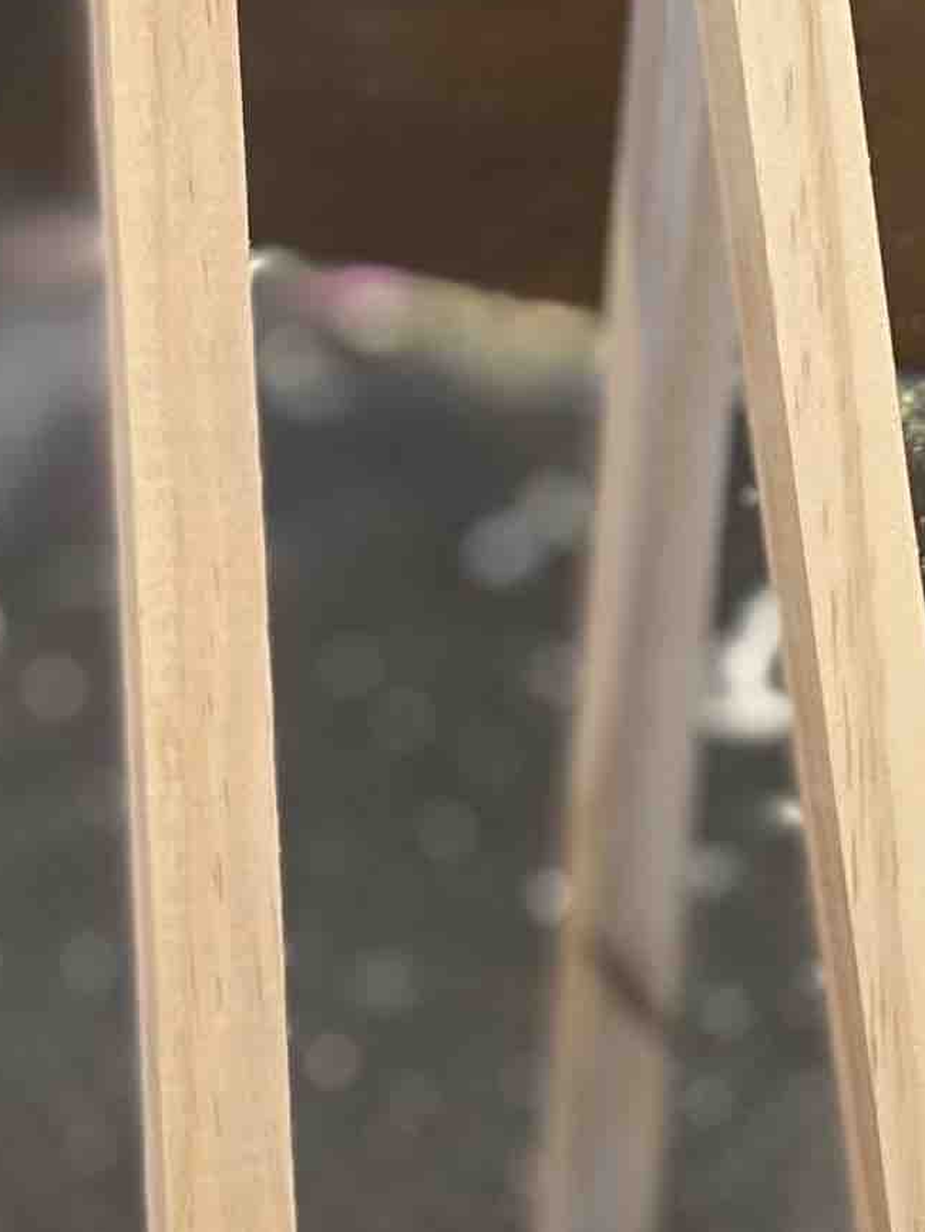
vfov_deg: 16.2
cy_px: 329
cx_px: 925
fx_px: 4309
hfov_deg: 12.1
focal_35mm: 121
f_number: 1.8
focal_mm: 4.25
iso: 160
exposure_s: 1/60
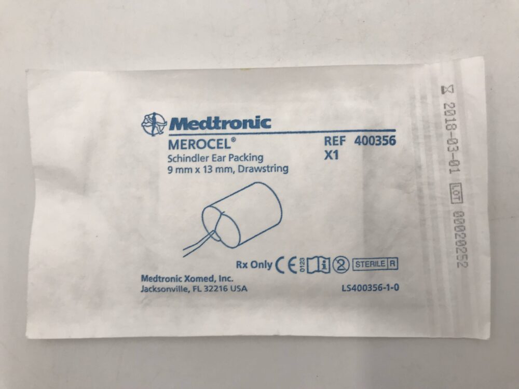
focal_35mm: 28
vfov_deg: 49.7
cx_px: 260
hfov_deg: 63.4
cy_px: 194
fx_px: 420
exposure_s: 1/60
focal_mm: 3.99
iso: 25
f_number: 1.8
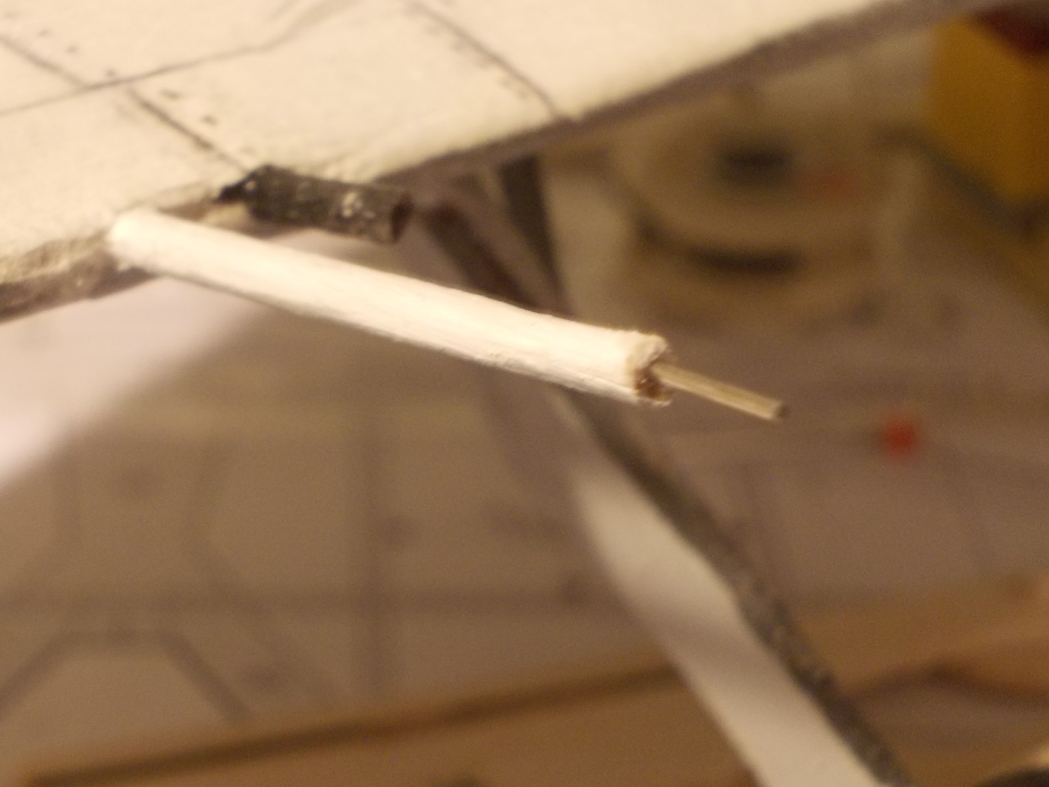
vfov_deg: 15.2
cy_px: 438
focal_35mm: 97
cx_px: 398
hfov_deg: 20.2
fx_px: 2940
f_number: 4.3
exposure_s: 1/3
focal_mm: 10
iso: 200
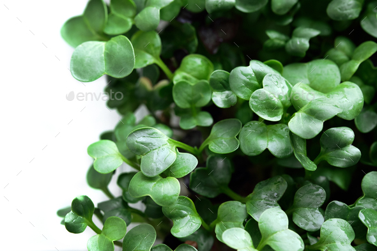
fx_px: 942
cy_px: 126
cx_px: 188
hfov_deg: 22.6
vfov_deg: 15.2
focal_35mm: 90
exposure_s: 1/110
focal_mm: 60
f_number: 5.6
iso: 800
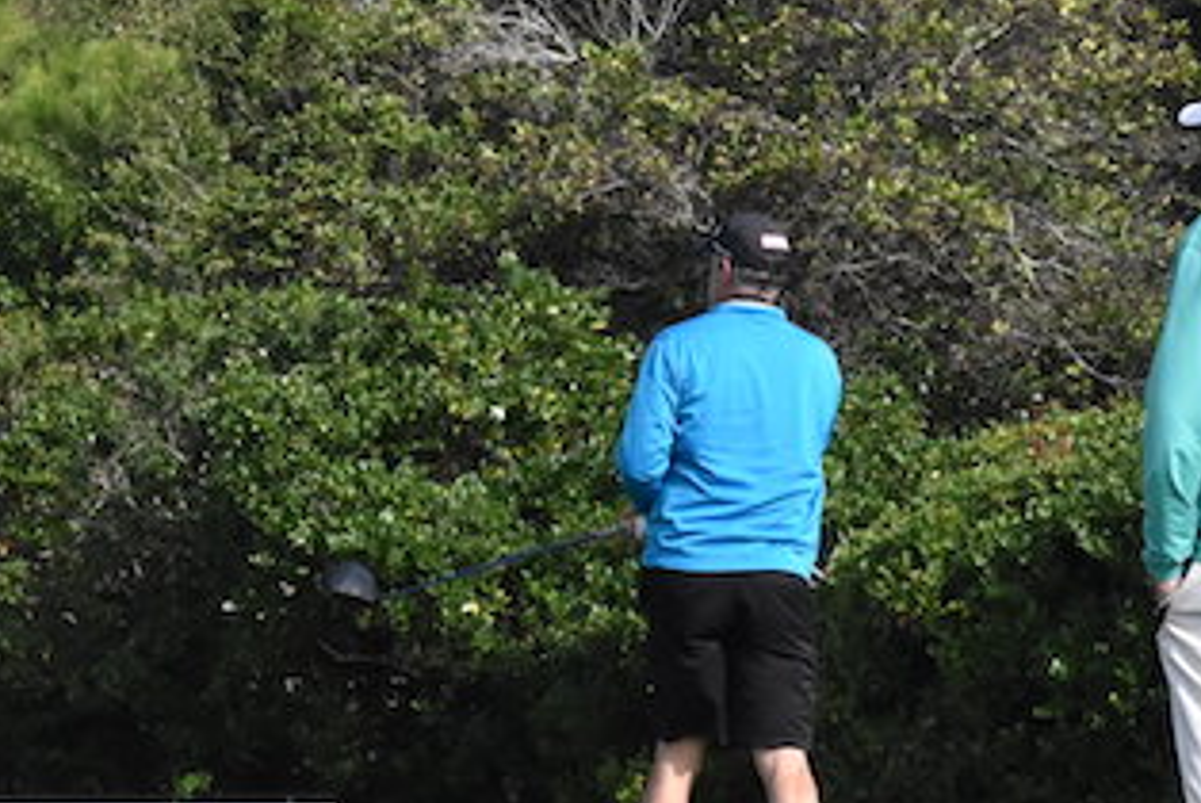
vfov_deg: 4.1
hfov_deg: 6.1
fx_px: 11153
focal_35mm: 334
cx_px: 1404
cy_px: 400
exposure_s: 1/3200
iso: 2800
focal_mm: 70
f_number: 10
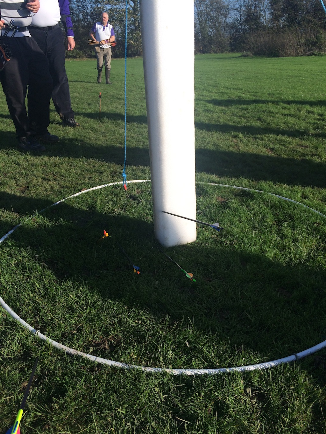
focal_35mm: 29
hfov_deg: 48.2
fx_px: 364
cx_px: 163
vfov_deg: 61.7
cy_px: 217
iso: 32
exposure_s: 1/1642
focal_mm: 4.15
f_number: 2.2
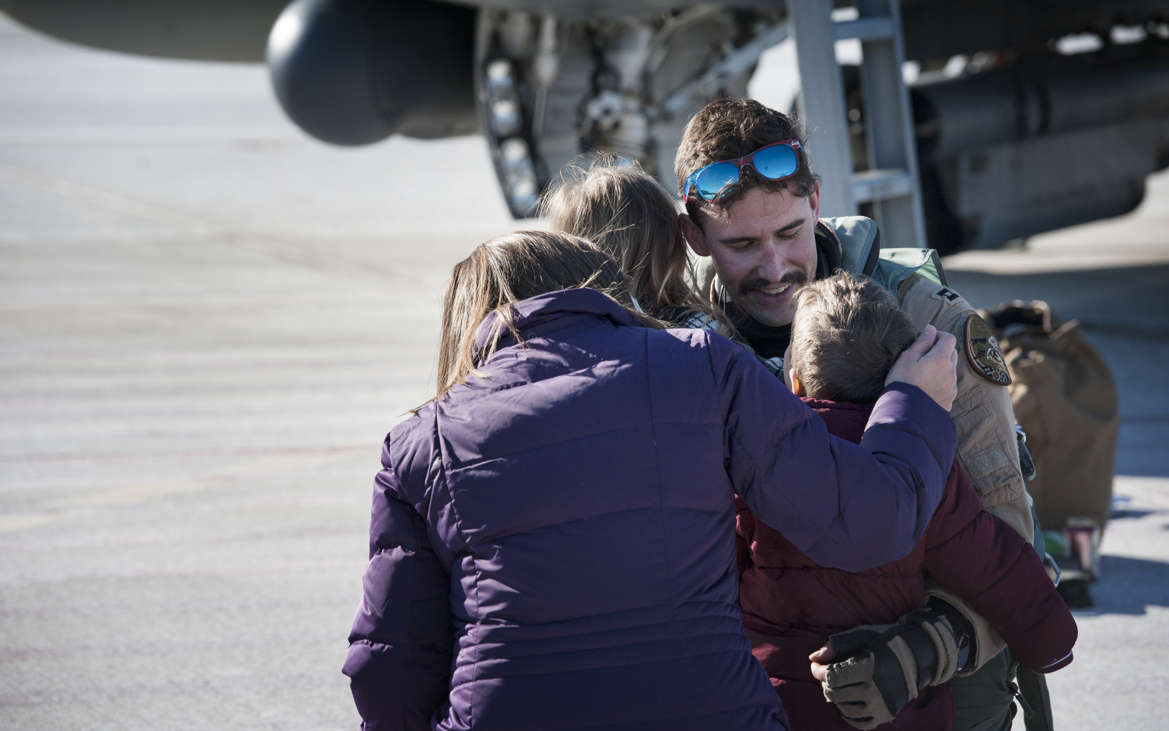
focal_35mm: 174
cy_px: 378
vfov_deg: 7.5
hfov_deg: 12.0
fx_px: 5544
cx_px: 585
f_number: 6.3
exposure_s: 1/1600
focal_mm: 170
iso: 200
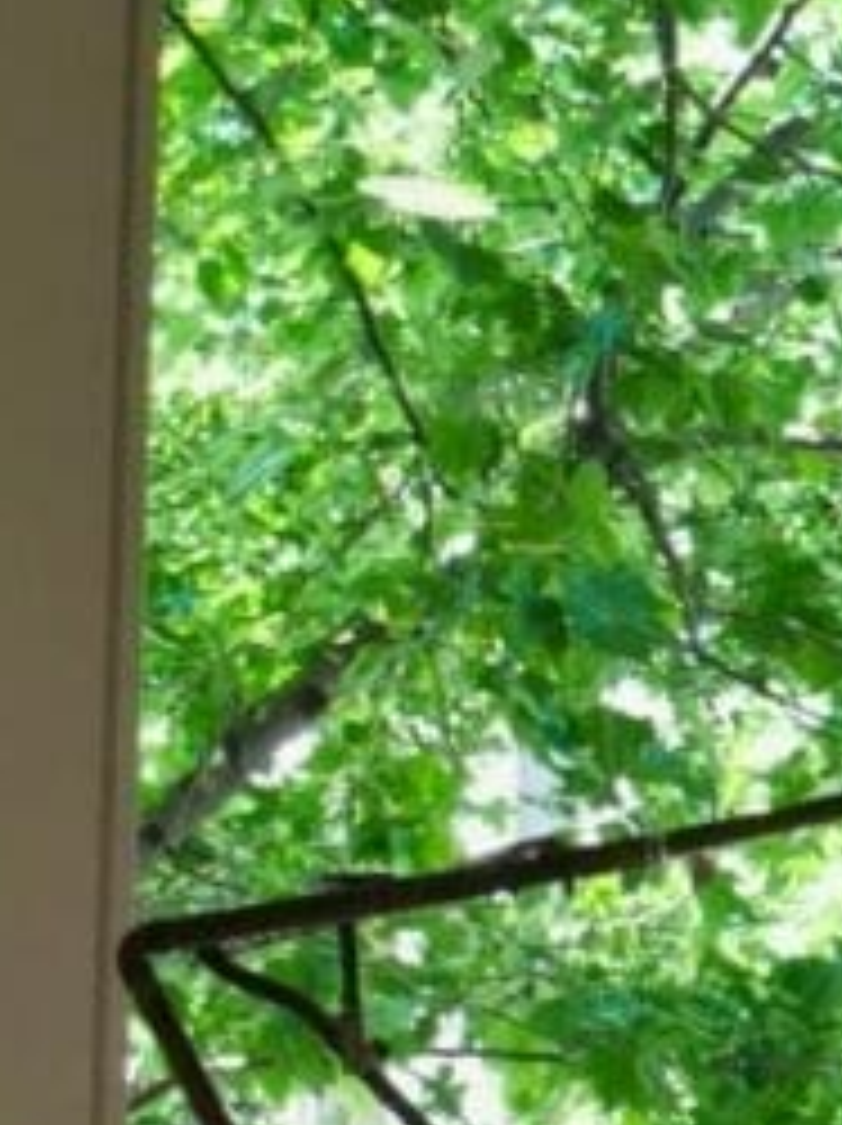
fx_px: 6660
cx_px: 986
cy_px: 1901
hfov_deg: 7.2
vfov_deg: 9.3
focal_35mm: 205
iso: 320
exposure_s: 1/60
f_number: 5.3
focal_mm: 25
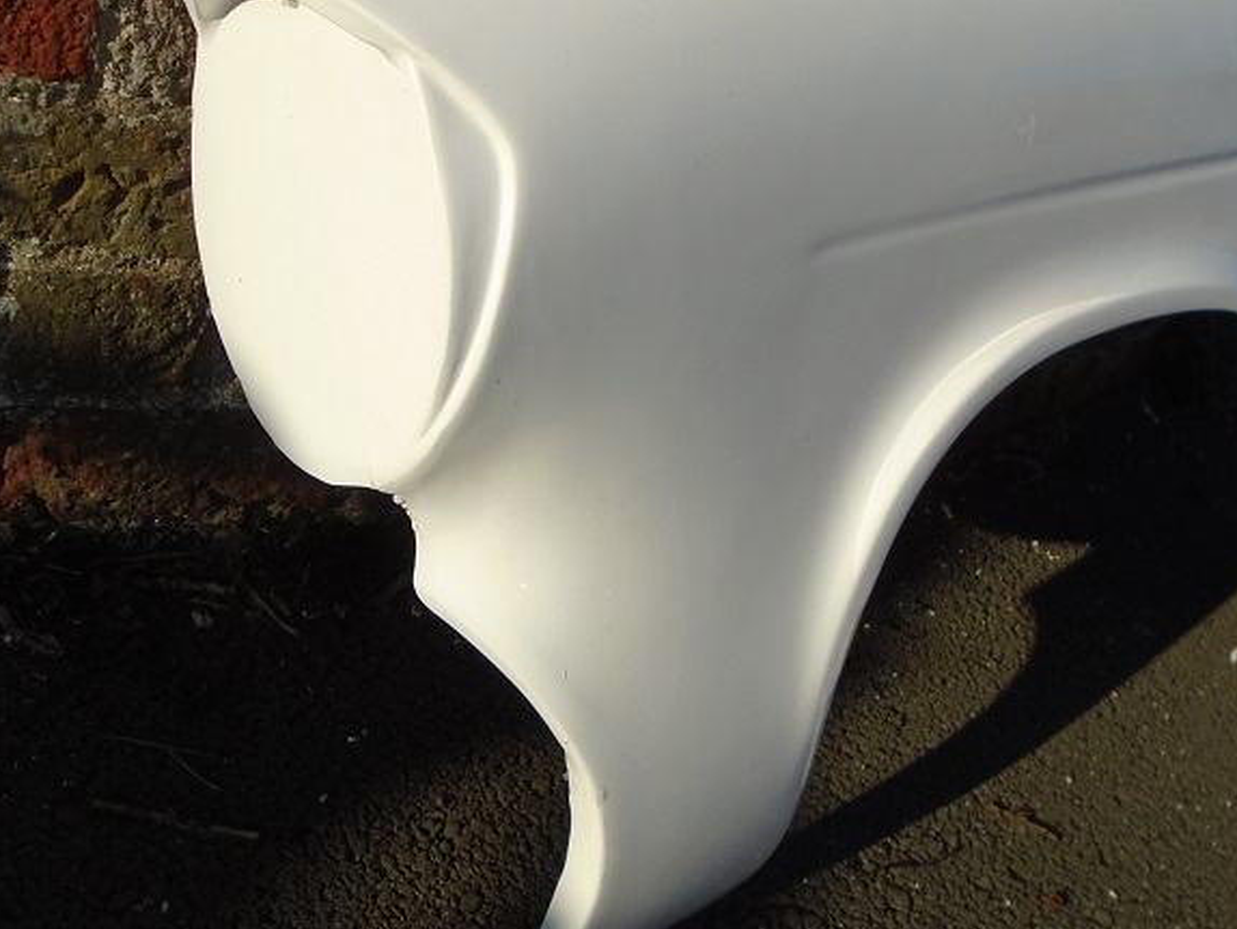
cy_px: 420
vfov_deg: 34.3
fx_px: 1501
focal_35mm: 42
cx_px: 718
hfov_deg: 44.6
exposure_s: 1/250
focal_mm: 5.5
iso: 100
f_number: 8.8
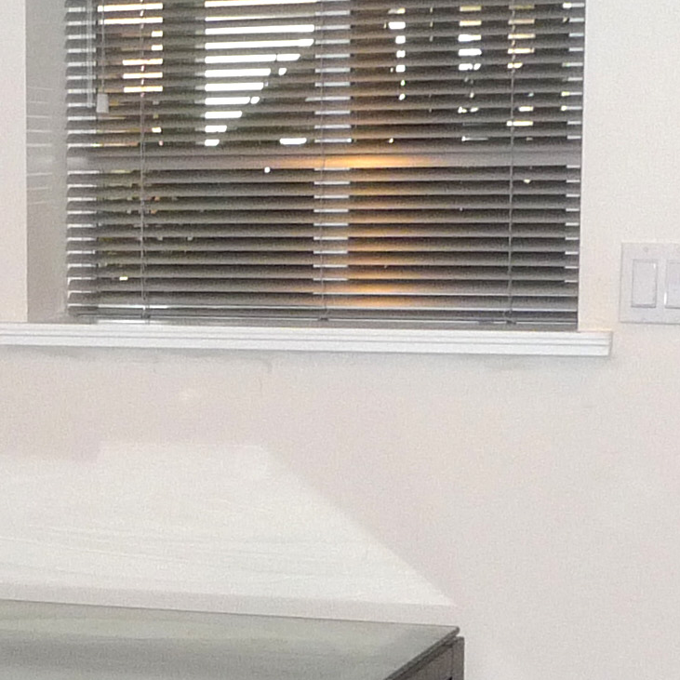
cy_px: 527
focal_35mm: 117
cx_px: -119
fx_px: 2600
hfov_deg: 14.5
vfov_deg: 14.8
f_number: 3.3
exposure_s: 1/30
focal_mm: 4.7
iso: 160
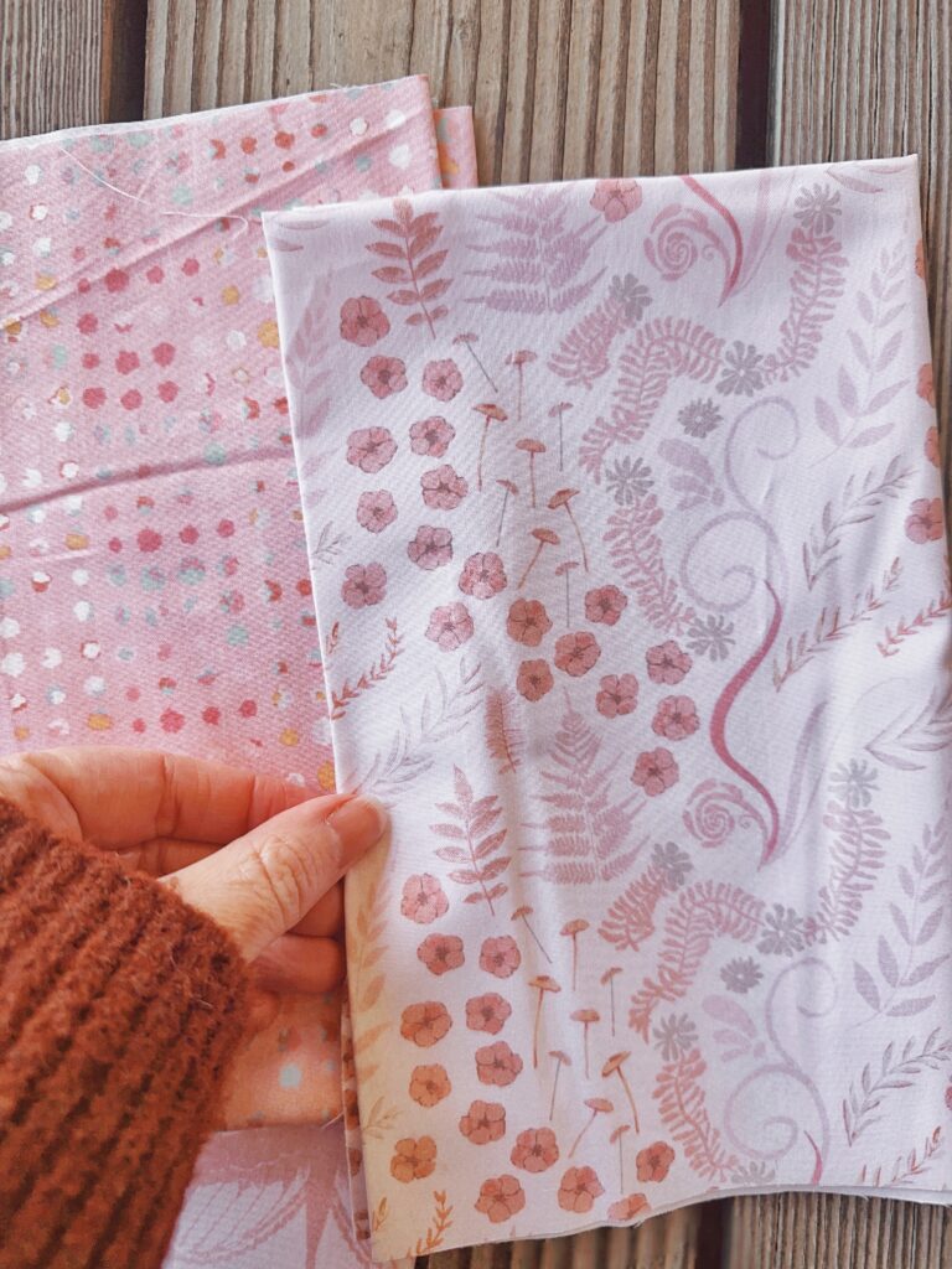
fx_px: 880
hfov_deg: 56.8
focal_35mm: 24
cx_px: 476
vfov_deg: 71.6
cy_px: 634
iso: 80
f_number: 1.78
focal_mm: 6.86
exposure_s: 1/492
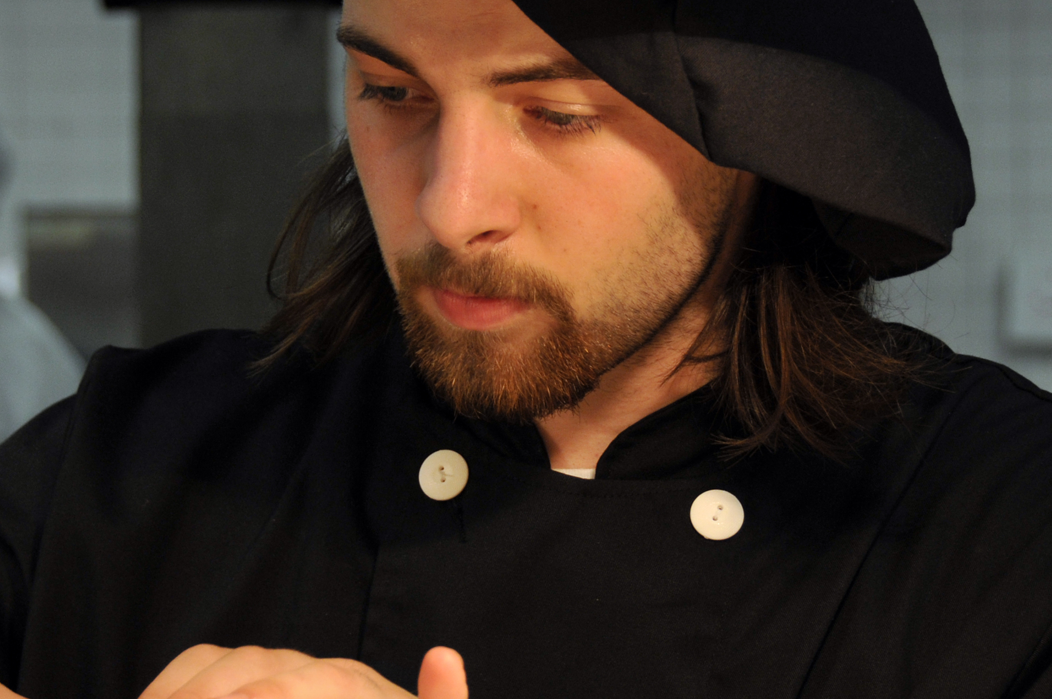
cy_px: 441
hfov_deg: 14.7
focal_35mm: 139
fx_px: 4057
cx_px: 344
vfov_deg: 9.8
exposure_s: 1/125
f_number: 4.8
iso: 400
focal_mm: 52
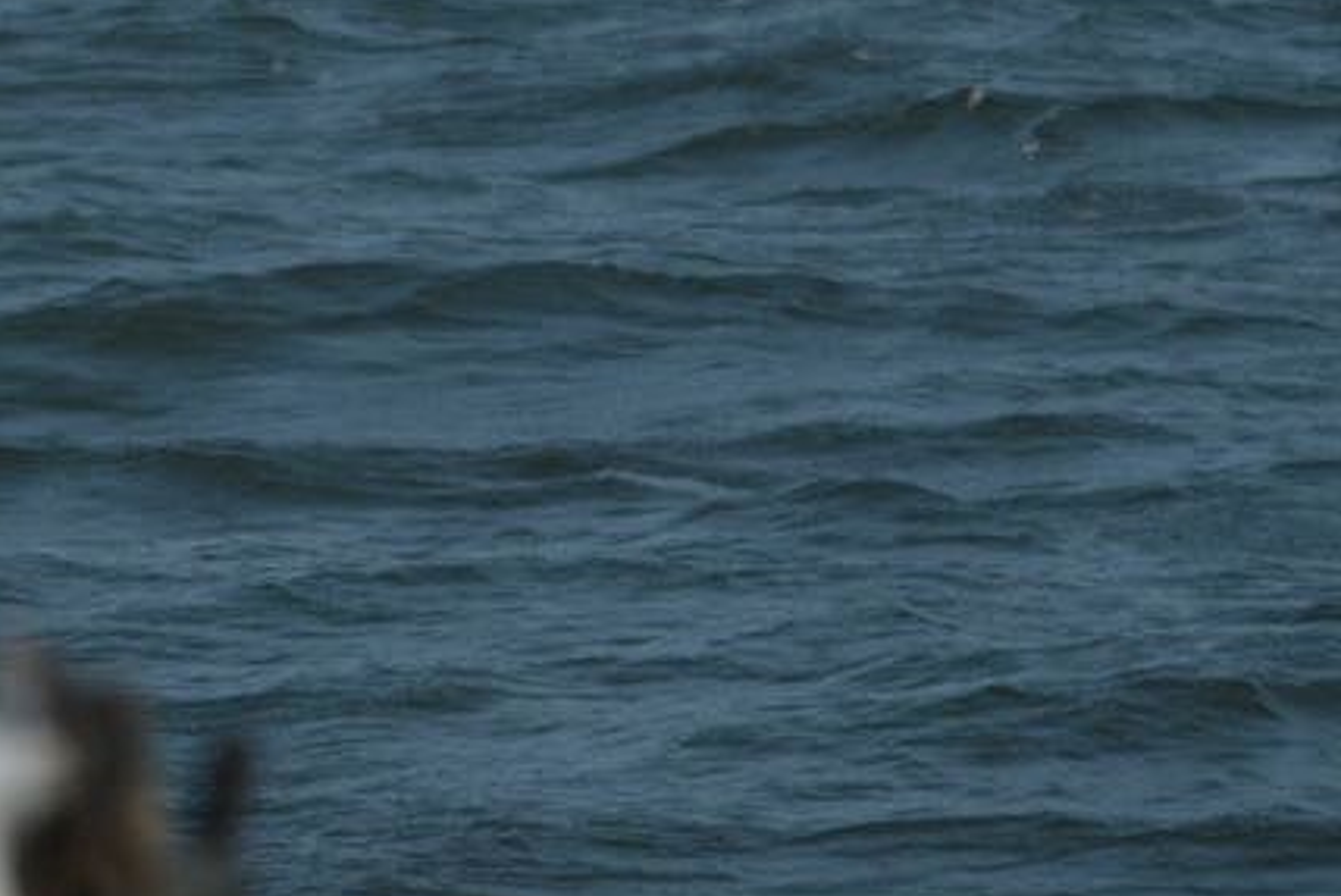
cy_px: -714
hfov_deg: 3.2
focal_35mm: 650
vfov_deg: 2.1
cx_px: -912
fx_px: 24228
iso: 320
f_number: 6.3
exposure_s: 1/2500
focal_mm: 145
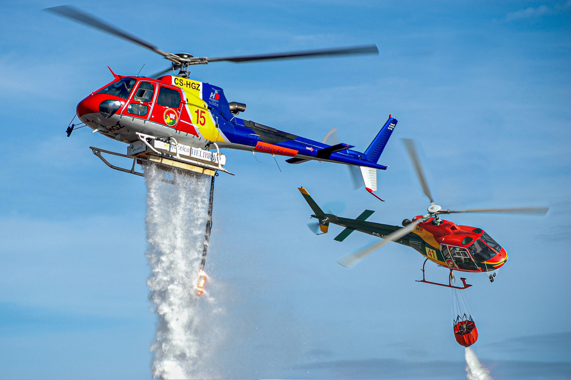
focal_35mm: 218
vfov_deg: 6.3
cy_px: 190
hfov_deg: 9.5
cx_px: 286
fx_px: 3447
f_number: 11
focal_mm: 145
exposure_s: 1/250
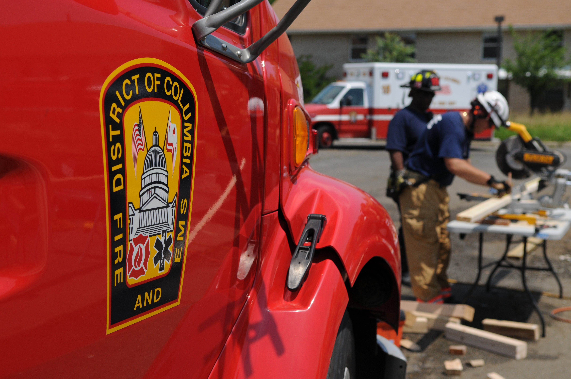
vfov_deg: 23.7
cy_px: 190
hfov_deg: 35.1
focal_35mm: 57
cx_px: 286
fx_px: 903
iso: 250
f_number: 4
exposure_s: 1/2500
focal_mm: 38
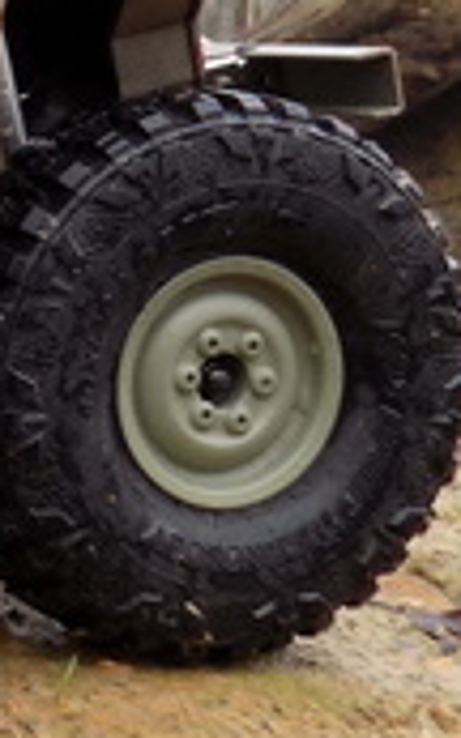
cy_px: 282
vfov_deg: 18.4
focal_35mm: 113
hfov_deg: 10.5
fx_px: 2273
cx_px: -508
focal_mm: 4
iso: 80
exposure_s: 1/100
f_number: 3.1
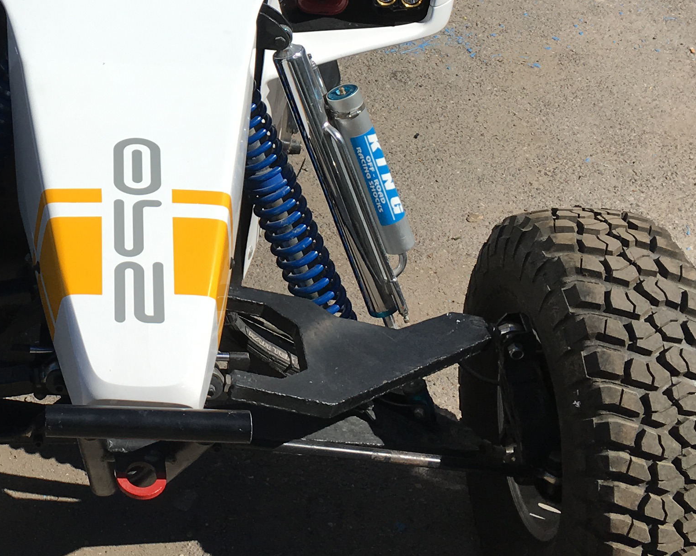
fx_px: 1545
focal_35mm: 75
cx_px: 32
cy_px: 15
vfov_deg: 19.9
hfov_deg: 24.5
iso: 25
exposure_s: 1/2262
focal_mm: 4.15
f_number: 2.2
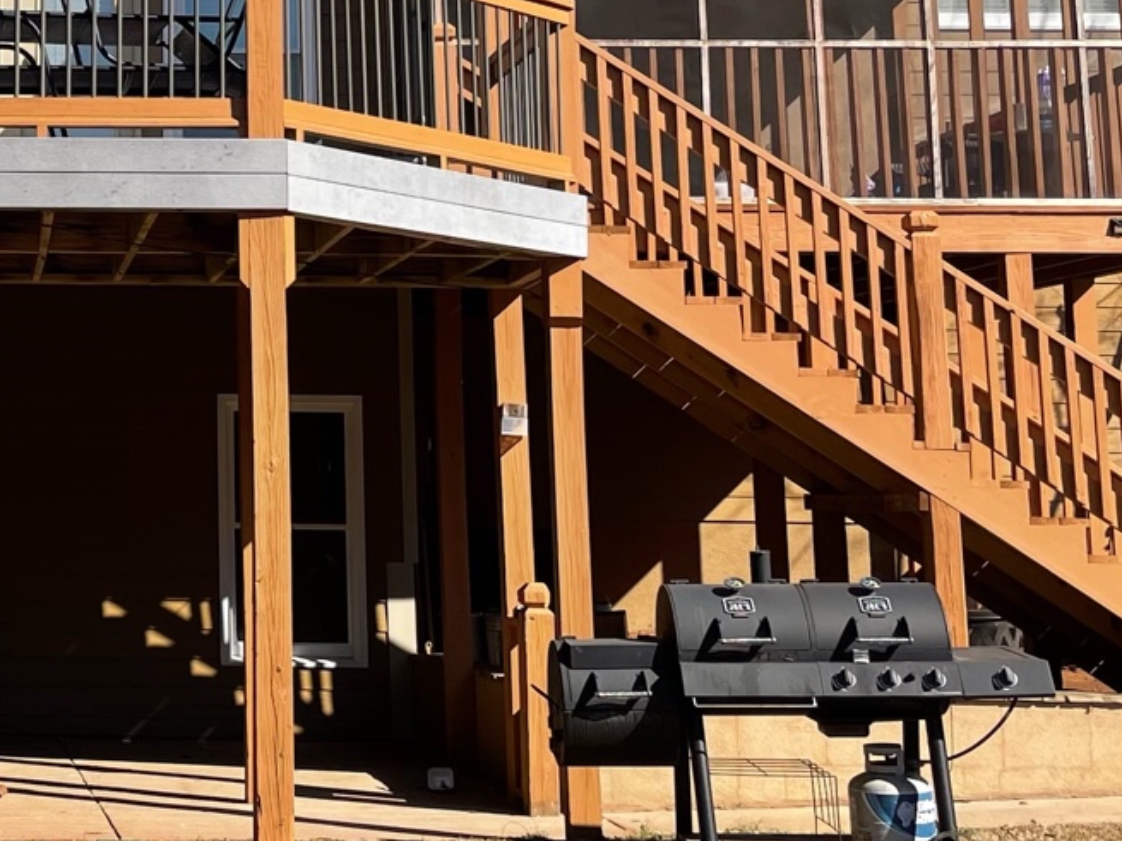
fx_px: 2593
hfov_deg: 23.2
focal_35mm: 80
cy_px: 69
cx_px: -62
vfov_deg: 18.1
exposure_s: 1/2747
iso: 32
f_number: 1.6
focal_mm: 4.2
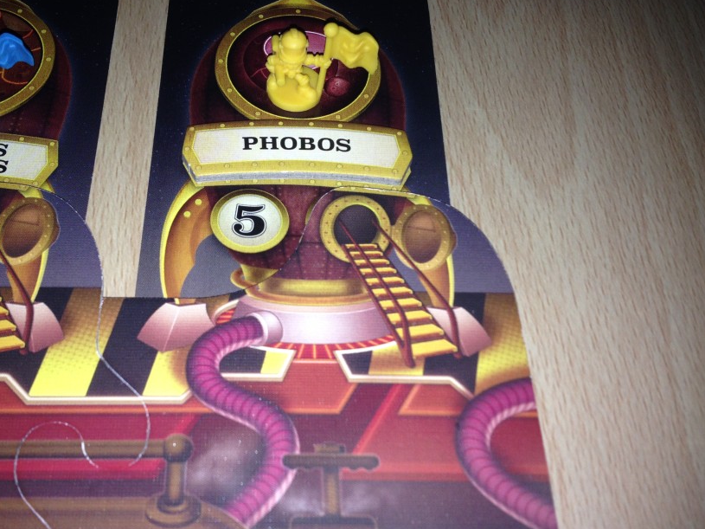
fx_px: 896
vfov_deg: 32.9
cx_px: 284
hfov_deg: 42.8
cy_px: 254
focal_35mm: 44
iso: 50
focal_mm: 4.28
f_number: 2.4
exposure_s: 1/95
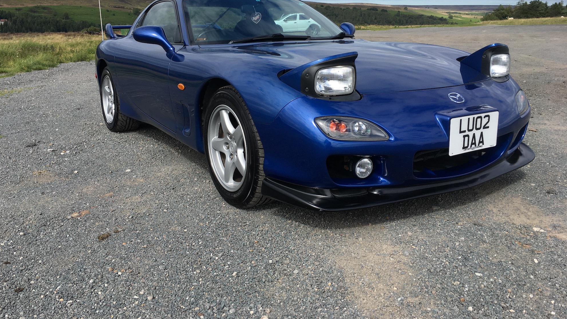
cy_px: 112
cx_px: 282
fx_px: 481
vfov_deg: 36.4
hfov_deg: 61.0
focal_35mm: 32
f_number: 2.2
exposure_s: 1/1570
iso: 25
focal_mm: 4.15
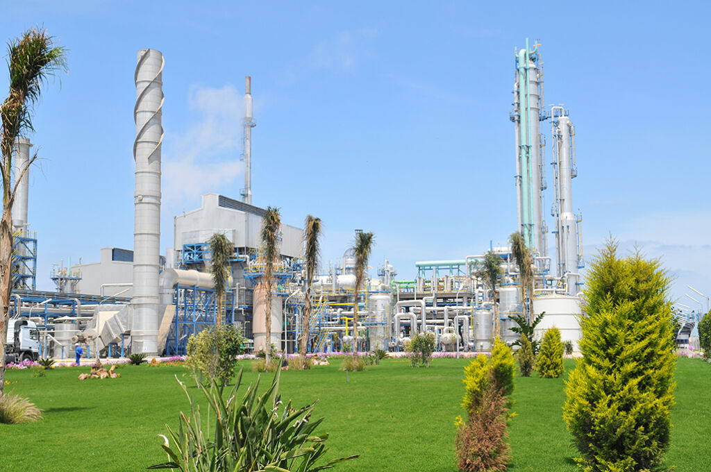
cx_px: 356
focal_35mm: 45
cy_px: 236
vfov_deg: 29.8
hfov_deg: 43.7
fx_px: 888
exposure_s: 1/400
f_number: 9
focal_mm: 30
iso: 220
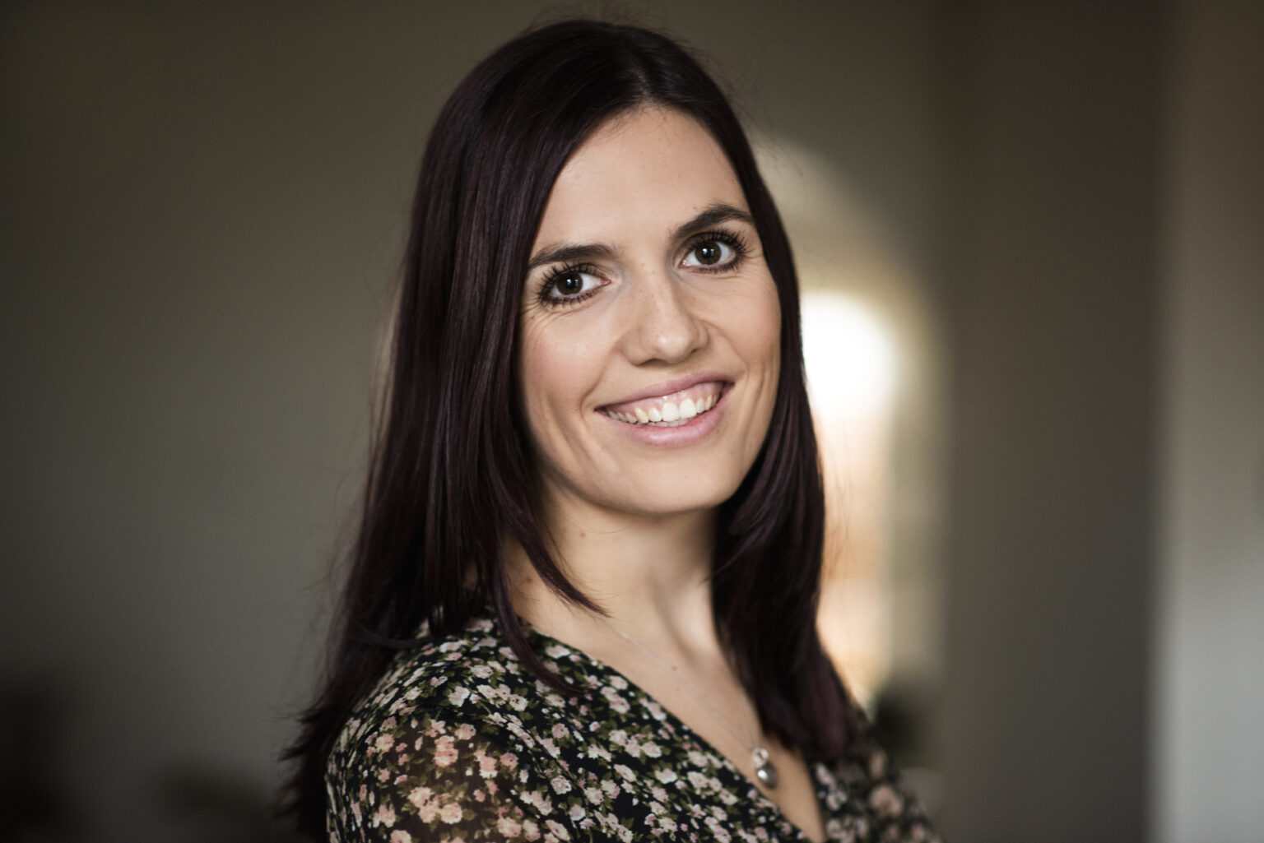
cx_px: 632
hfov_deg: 23.9
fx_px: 2985
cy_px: 422
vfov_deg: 16.1
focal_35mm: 85
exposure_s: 1/100
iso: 1250
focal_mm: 85
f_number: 1.8
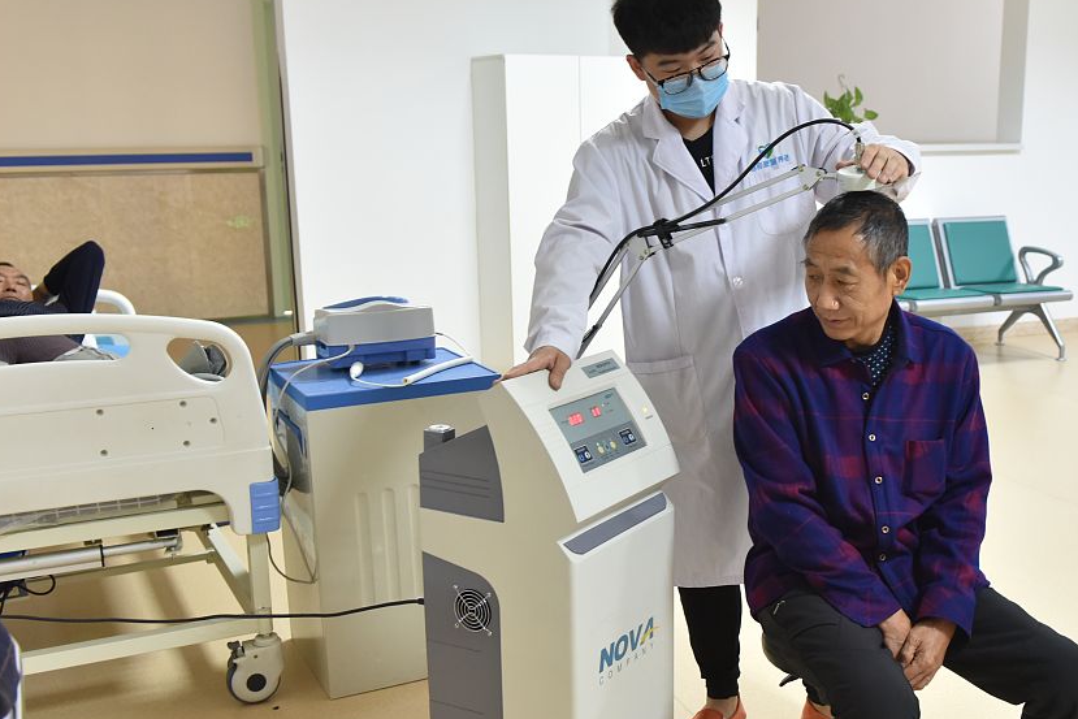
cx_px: 705
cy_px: 421
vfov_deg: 31.8
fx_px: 1258
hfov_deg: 45.8
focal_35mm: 42
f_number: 4.5
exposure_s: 1/40
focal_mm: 29
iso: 1600
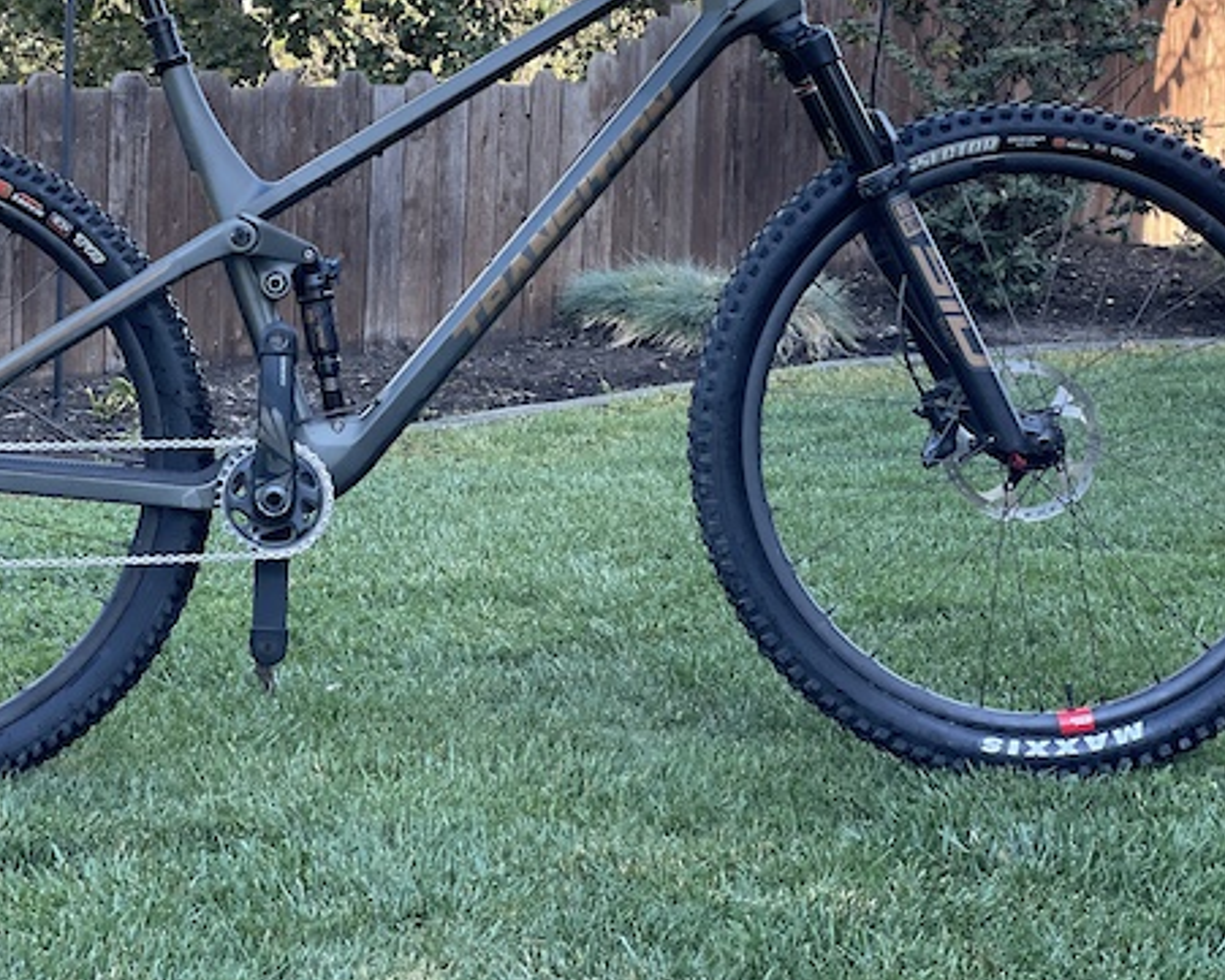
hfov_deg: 21.2
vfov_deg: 17.0
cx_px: 410
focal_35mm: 90
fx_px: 3264
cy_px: 231
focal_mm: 6
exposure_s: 1/122
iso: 40
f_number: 2
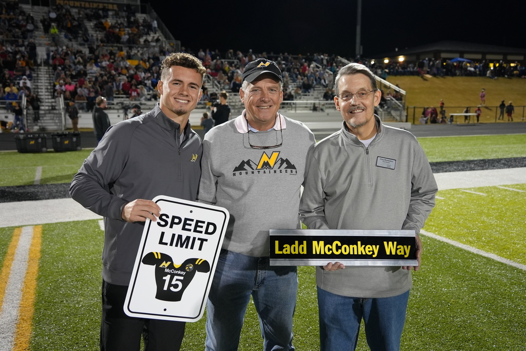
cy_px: 176
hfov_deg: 55.8
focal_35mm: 34
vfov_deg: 38.9
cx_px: 263
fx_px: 497
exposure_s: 1/160
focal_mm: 34
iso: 3200
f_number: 4
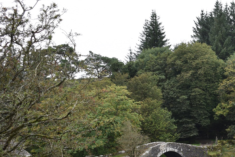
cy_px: 152
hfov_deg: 23.4
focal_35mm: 85
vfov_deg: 15.8
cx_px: 203
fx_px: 555
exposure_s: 1/125
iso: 100
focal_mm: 28
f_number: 5.6
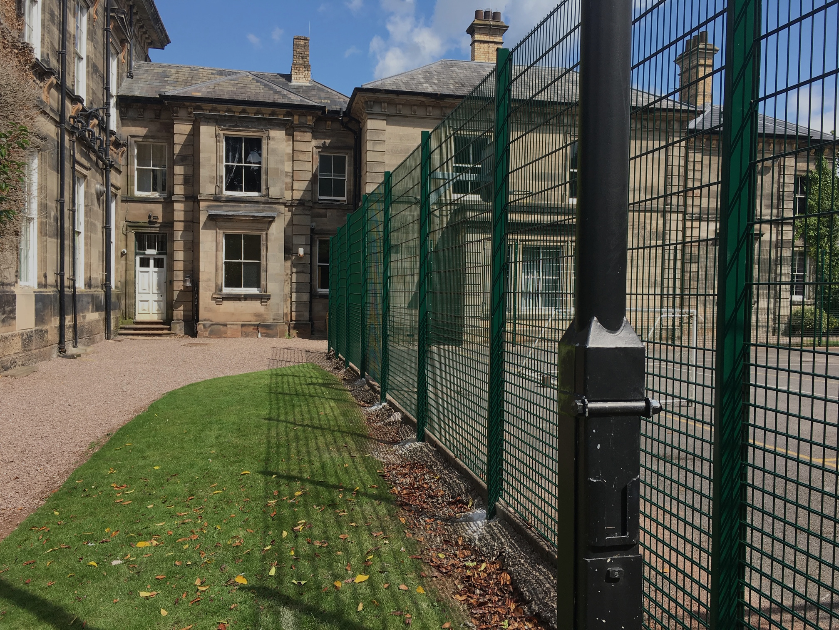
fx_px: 703
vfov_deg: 48.2
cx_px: 420
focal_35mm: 29
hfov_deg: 61.7
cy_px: 315
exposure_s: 1/1148
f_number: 2.2
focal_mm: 4.15
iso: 25
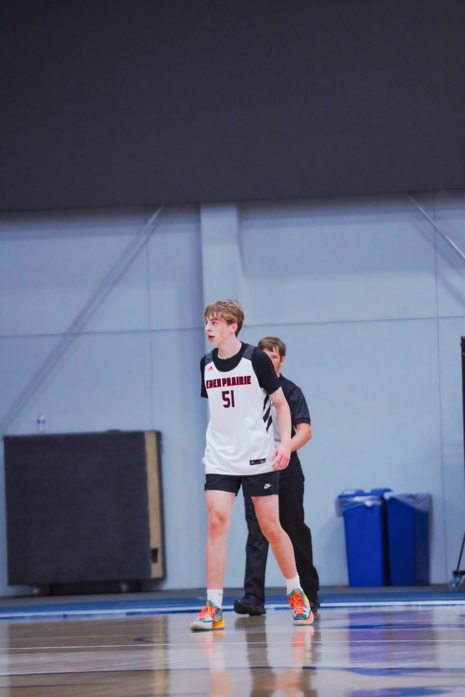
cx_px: 232
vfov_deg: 7.6
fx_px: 5232
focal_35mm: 270
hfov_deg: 5.1
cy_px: 348
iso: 1000
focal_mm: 180
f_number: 2.8
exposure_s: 1/500
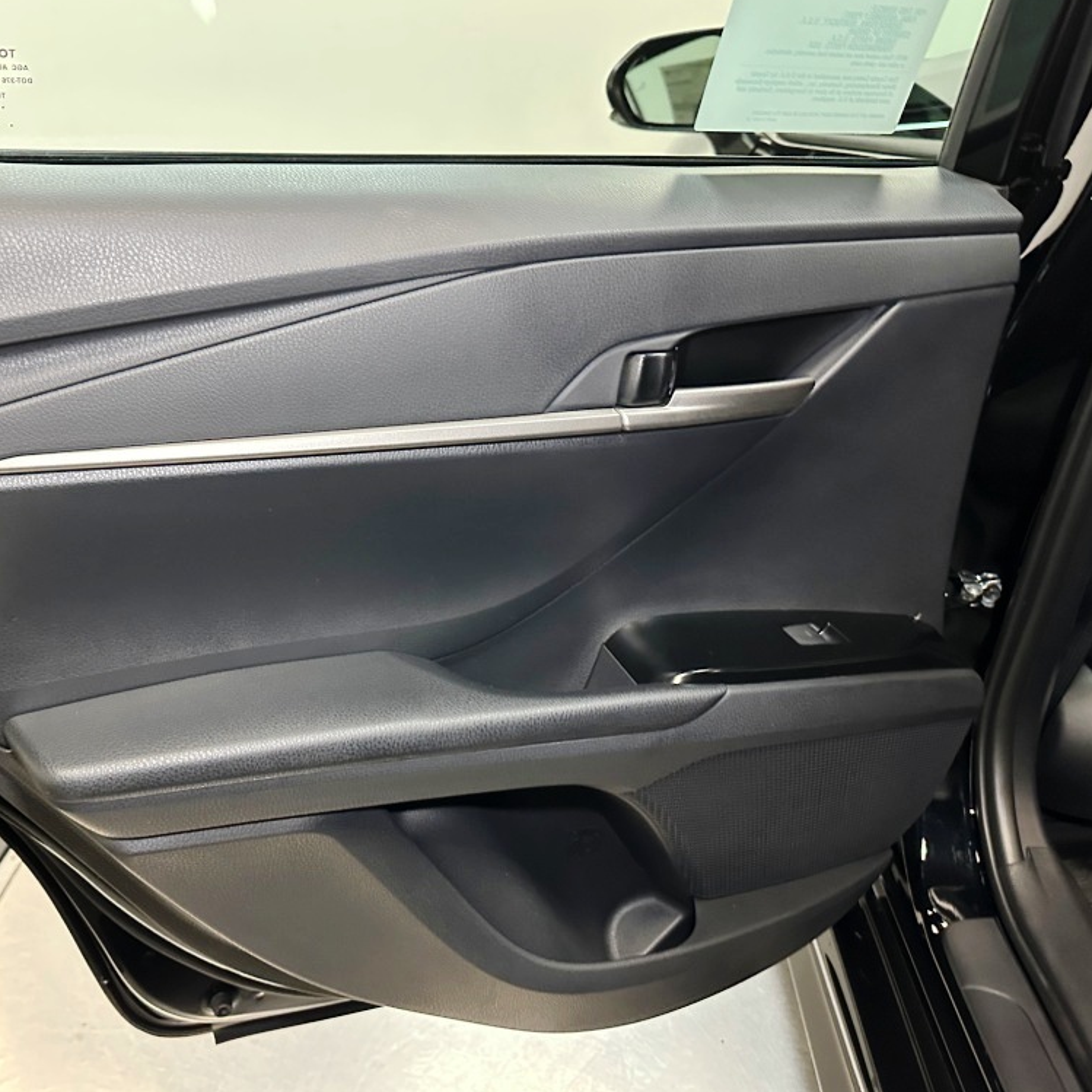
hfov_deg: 54.8
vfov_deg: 55.6
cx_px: 394
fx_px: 1035
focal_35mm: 29
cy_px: 539
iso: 800
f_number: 1.78
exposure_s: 1/40
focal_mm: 6.86
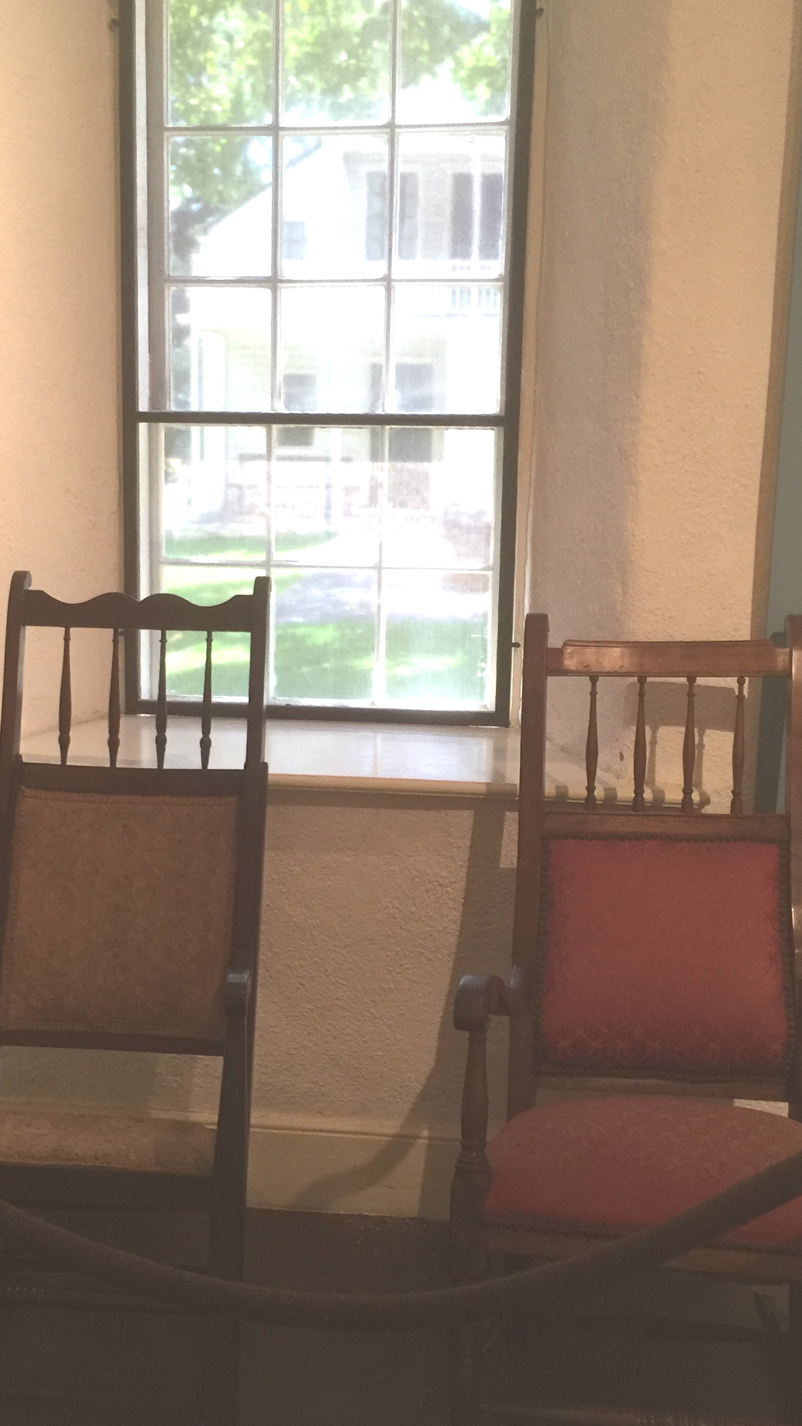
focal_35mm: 42
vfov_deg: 48.4
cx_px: 318
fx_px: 1588
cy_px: 732
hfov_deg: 28.3
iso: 100
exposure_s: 1/15
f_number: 2.2
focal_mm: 4.15
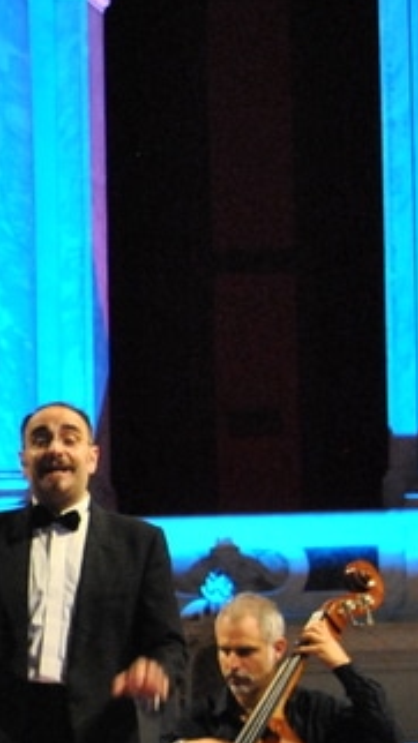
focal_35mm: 322
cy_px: 674
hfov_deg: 3.7
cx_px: -596
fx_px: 6347
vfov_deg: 6.7
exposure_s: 1/10
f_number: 4.5
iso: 800
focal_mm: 55
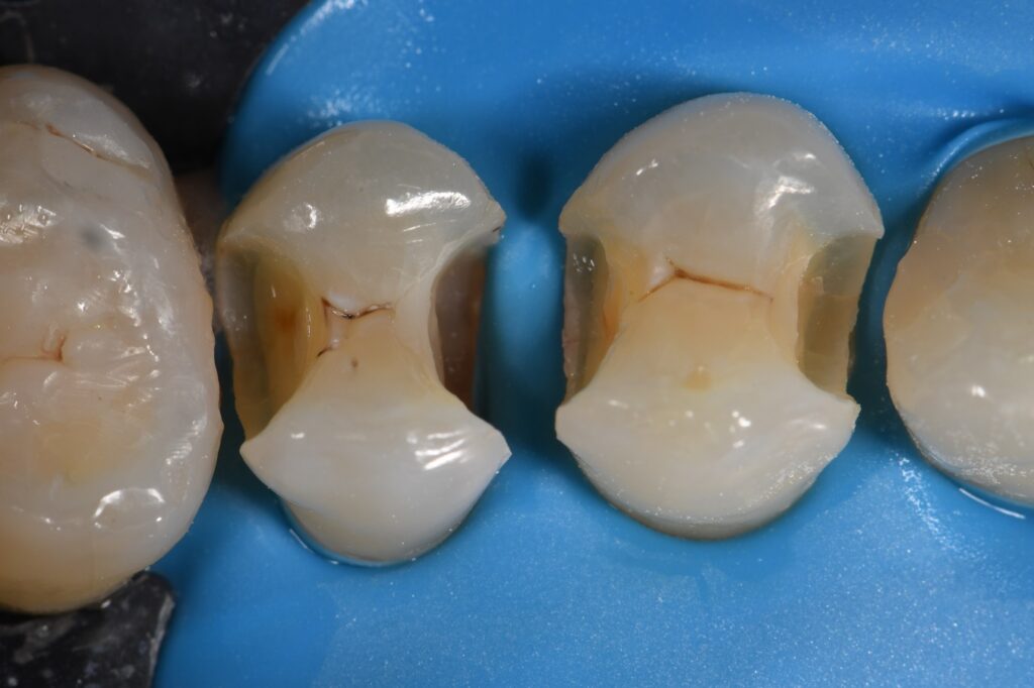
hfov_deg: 13.1
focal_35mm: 157
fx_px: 4508
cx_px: 517
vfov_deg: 8.7
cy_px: 344
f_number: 32
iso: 200
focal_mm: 105
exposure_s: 1/160
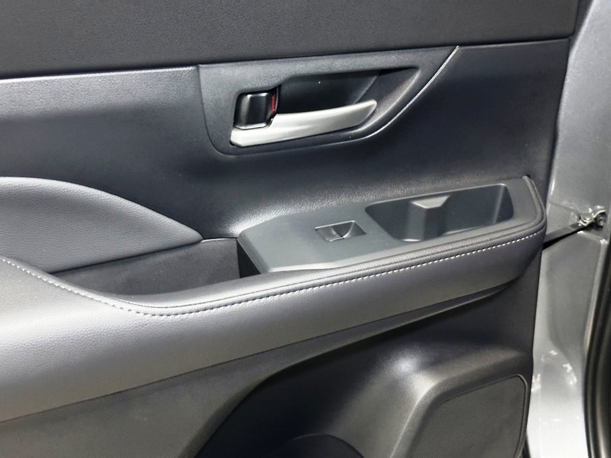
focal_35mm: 48
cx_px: 306
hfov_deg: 39.7
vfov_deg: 30.3
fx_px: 847
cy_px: 229
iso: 640
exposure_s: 1/30
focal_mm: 6.86
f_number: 1.78
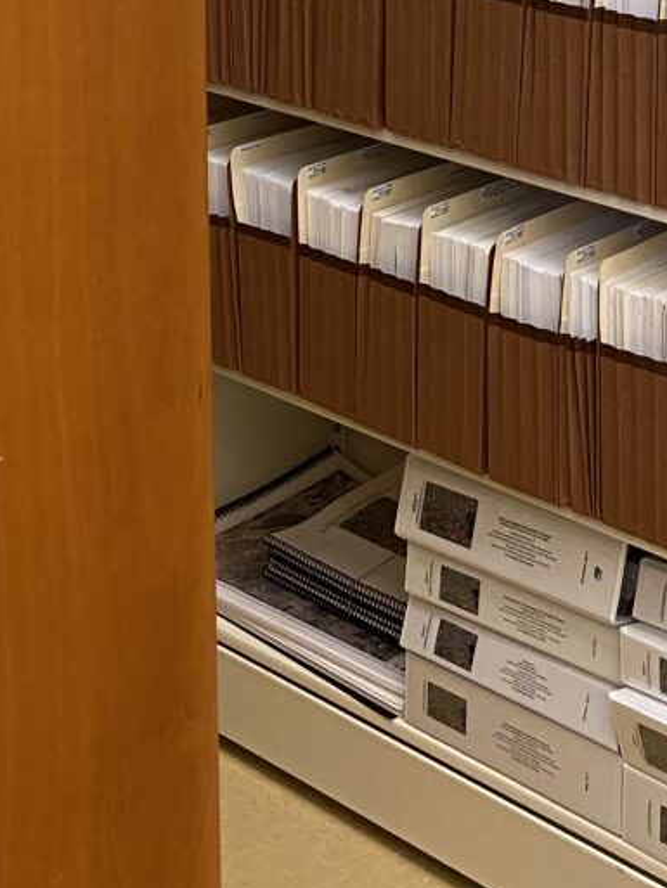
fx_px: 1977
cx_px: 800
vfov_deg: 22.1
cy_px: -336
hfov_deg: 18.2
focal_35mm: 77
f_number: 1.8
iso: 200
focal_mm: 4.25
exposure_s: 1/60
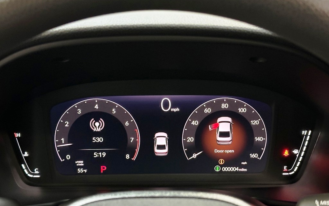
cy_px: 120
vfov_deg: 25.3
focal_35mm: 51
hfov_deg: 39.6
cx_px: 164
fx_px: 457
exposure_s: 1/24
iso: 640
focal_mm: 6.86
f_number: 1.78
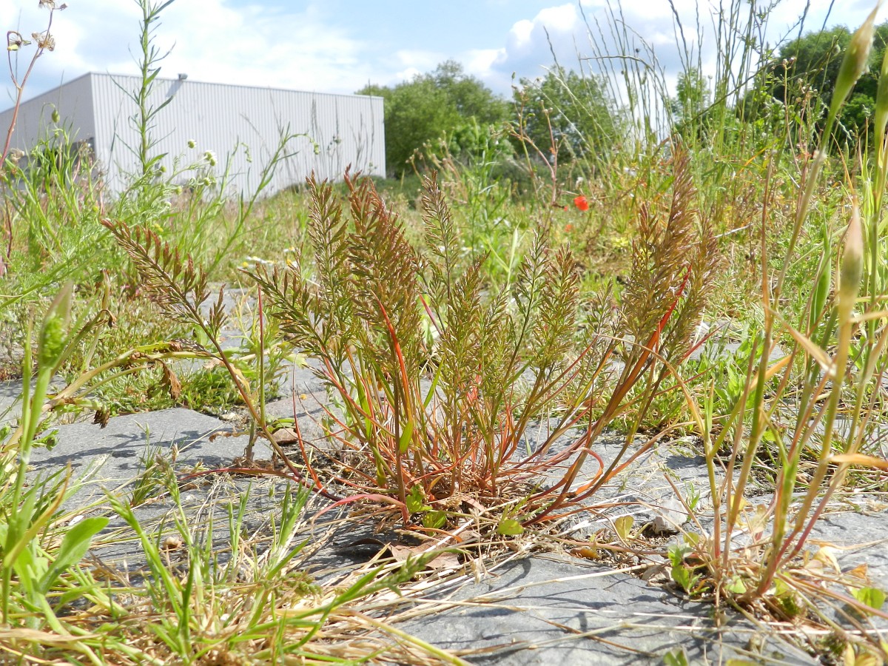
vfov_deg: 44.2
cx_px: 444
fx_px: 821
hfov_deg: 56.8
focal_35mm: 32
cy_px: 333
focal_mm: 5.6
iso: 160
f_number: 4
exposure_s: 1/800
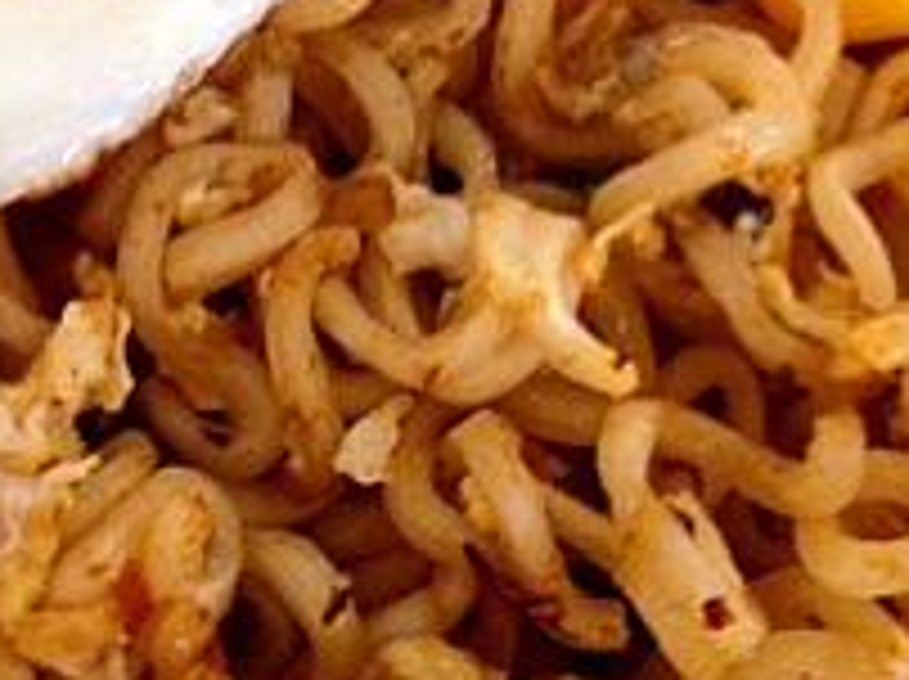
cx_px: 320
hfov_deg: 17.7
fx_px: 2911
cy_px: -351
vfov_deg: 12.6
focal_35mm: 111
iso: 64
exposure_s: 1/20
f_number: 2.4
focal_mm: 4.28
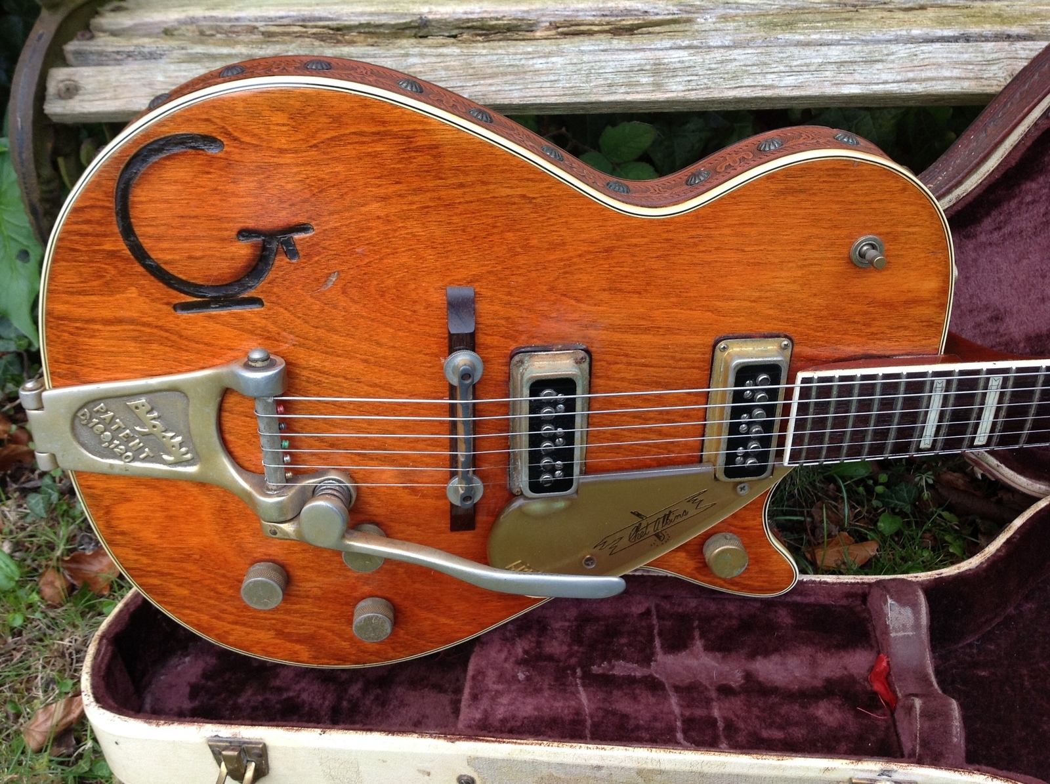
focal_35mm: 35
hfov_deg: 52.7
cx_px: 525
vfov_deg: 40.6
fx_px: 1060
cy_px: 392
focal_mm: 4.28
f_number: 2.4
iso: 50
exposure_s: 1/40
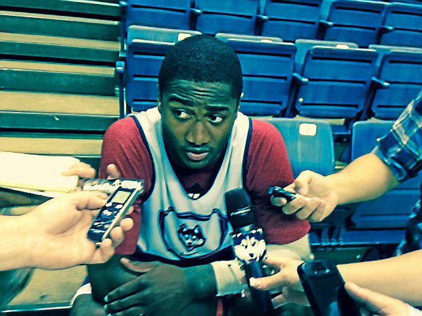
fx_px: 402
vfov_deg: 42.9
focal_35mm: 33
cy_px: 158
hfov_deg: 55.4
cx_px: 211
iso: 64
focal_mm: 4.12
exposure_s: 1/20
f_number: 2.4
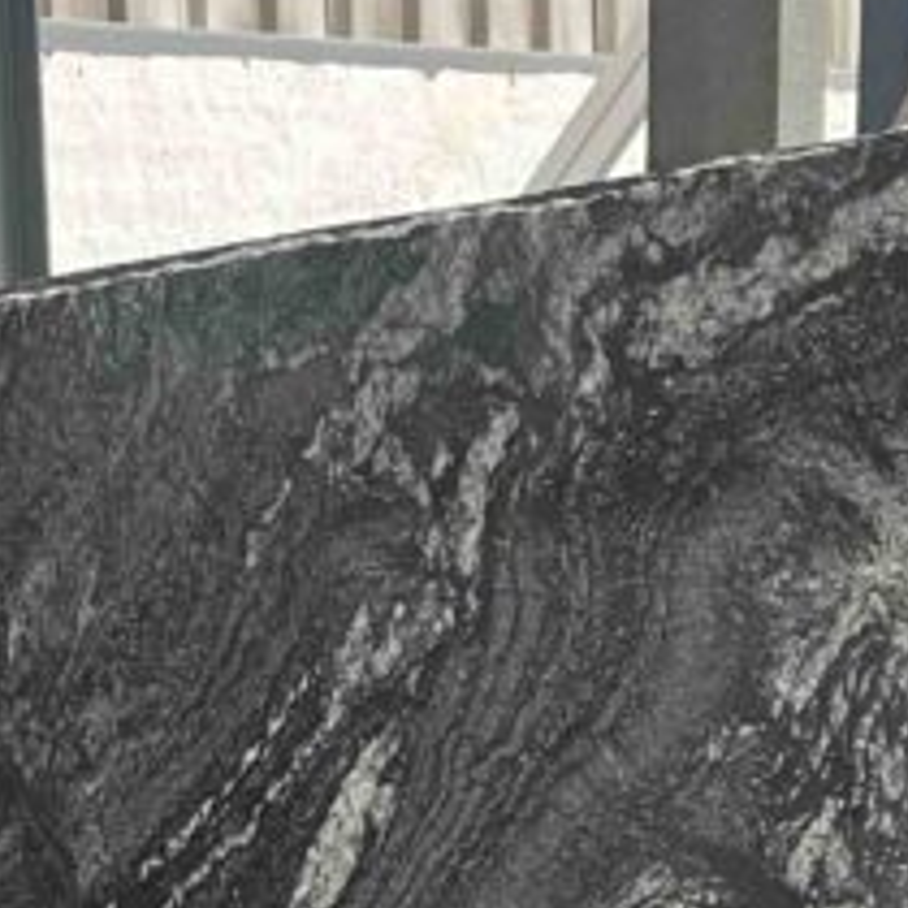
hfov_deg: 15.2
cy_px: 1159
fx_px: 3324
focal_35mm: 112
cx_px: -35
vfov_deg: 14.9
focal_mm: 5.1
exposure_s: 1/60
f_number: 1.6
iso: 200
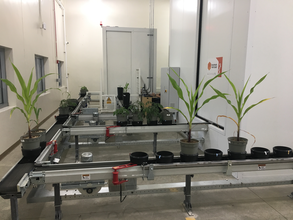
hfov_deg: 61.7
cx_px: 146
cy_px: 110
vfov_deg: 48.2
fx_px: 245
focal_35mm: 29
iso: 40
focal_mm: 4.15
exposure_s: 1/30
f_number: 2.2
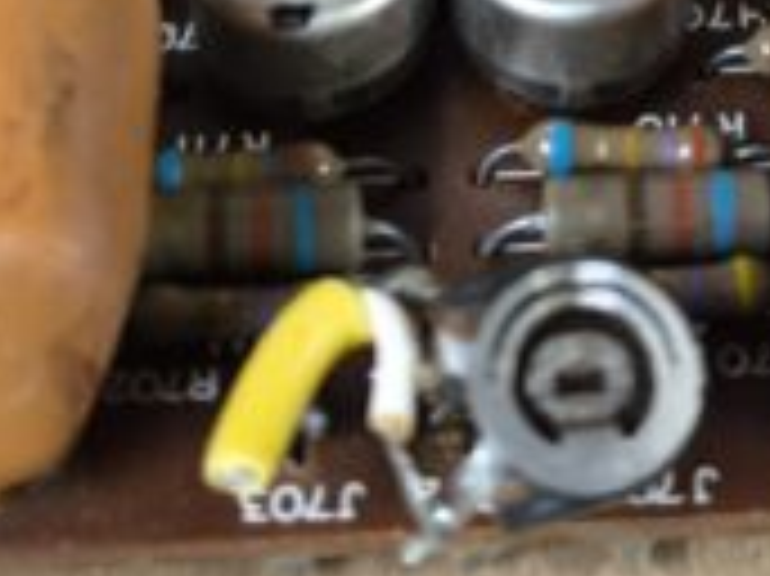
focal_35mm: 138
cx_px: 477
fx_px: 3068
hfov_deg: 14.3
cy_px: -378
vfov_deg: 10.3
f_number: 1.65
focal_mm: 6.14
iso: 1250
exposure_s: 1/25
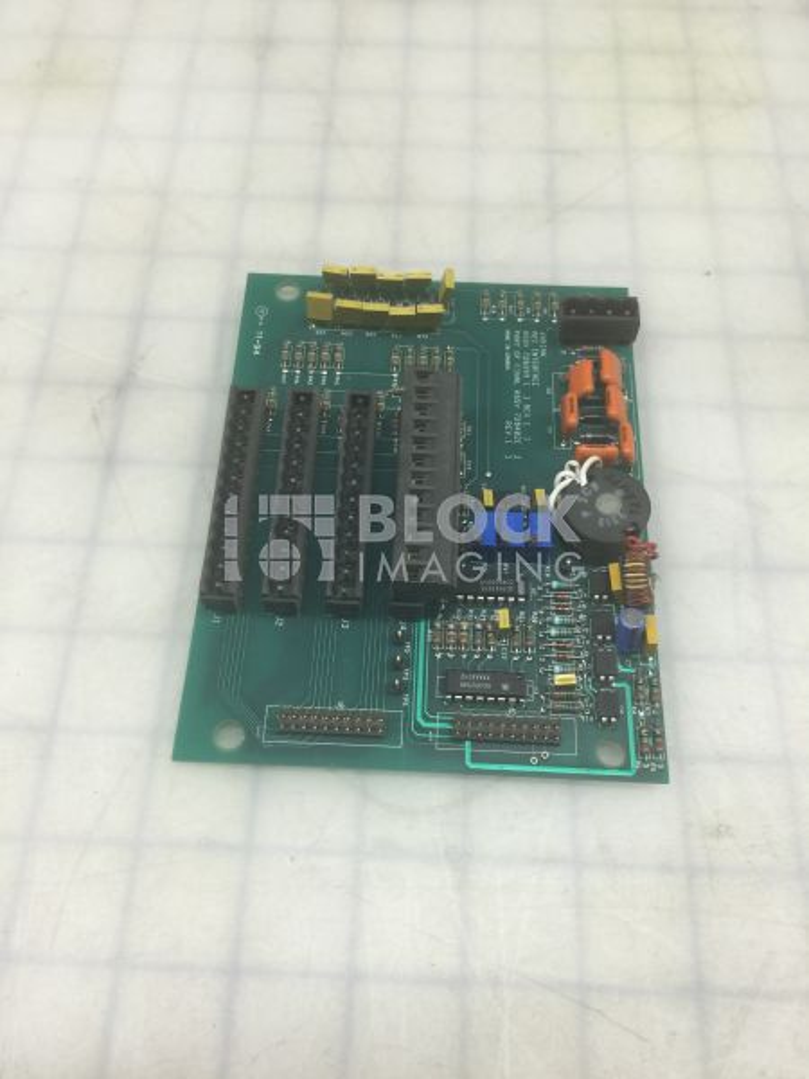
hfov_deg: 48.2
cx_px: 404
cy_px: 540
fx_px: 904
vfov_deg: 61.7
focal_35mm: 29
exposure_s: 1/15
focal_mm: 4.15
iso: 32
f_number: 2.2
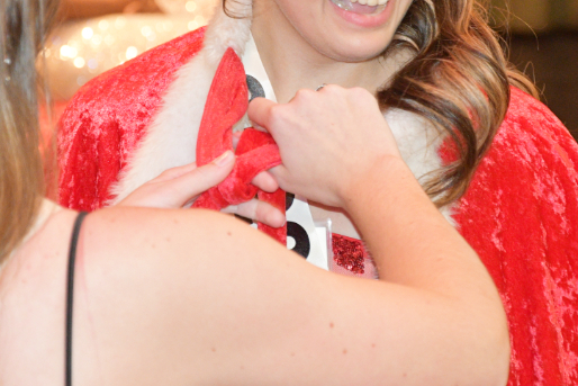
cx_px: 291
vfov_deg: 5.9
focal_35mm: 231
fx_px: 3710
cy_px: 107
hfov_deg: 8.9
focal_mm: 80
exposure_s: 1/60
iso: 2500
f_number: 5.3
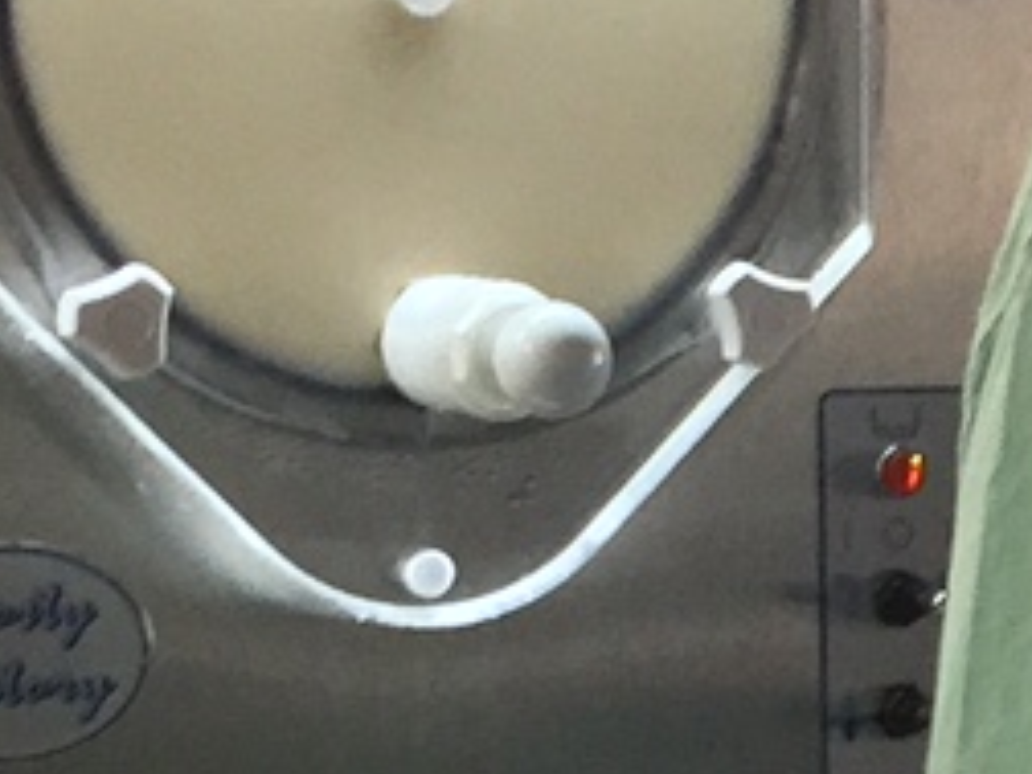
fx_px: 5605
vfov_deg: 7.9
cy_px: 790
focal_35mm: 188
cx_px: 1634
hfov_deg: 10.1
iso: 250
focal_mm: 4.15
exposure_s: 1/15
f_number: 2.2
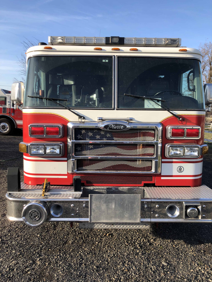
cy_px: 141
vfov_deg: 63.4
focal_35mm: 28
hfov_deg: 49.7
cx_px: 106
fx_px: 229
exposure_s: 1/631
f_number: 1.8
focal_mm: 3.99
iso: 20
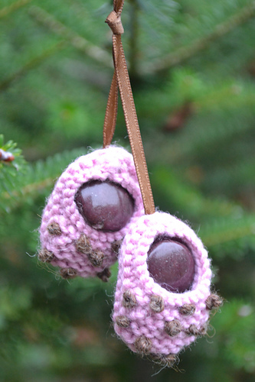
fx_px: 877
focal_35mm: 82
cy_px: 191
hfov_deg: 16.5
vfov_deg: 24.6
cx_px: 128
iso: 2000
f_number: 5.6
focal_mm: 55
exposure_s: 1/60
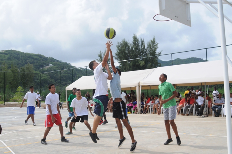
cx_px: 116
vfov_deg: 30.8
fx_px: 280
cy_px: 77
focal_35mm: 44
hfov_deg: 45.0
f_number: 9
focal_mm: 29
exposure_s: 1/1000
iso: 500
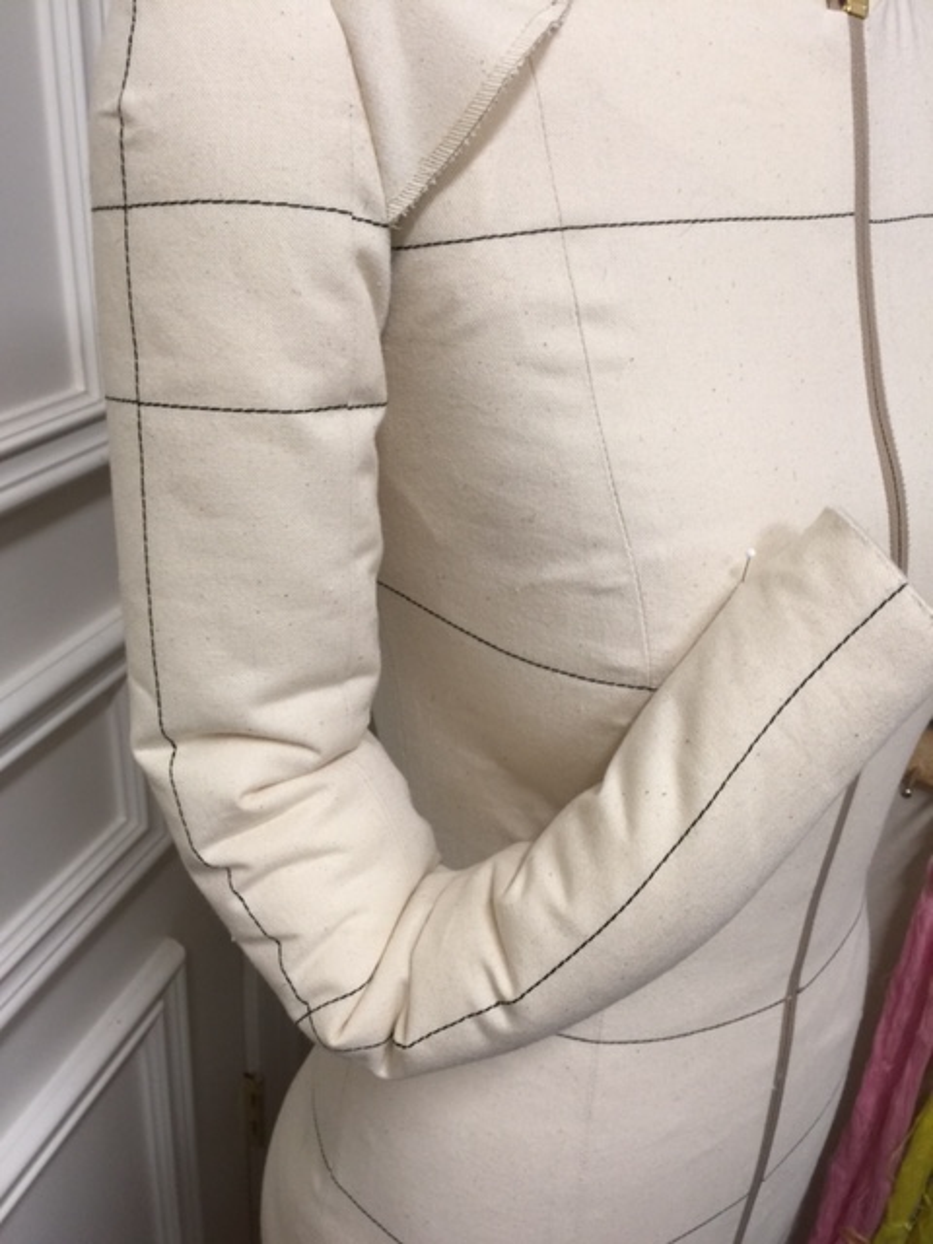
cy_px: 622
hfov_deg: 48.2
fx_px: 1042
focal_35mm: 29
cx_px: 466
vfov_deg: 61.7
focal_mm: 4.15
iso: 50
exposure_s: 1/30
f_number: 2.2
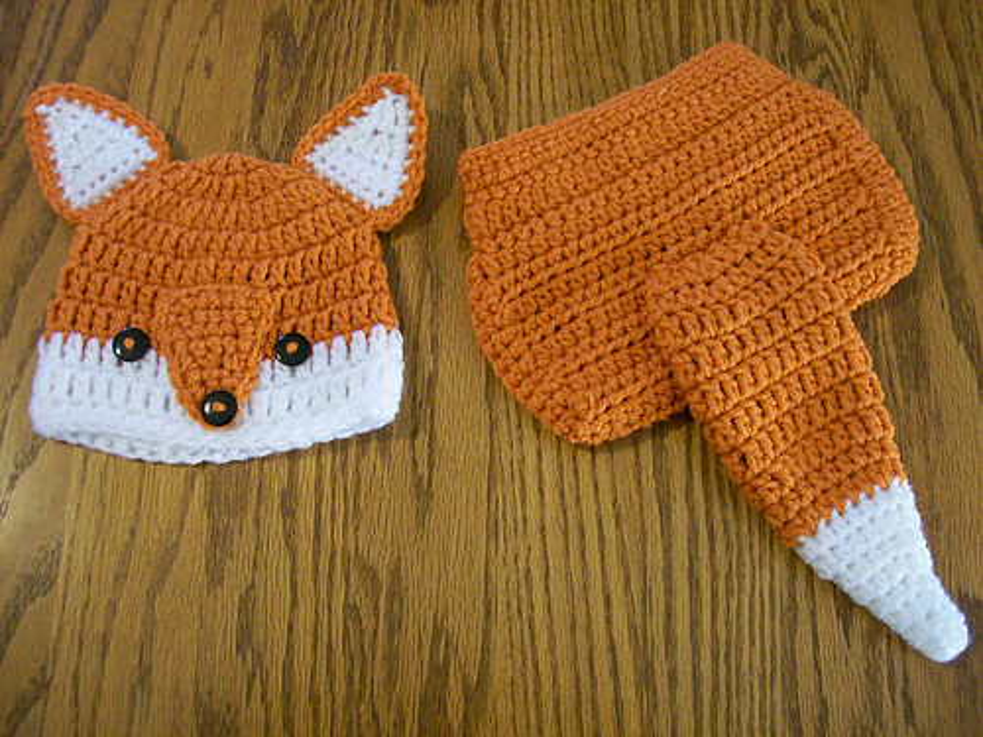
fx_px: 1022
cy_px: 368
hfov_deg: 51.4
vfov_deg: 39.7
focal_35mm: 36
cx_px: 492
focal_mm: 6
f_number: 2.7
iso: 160
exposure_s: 1/9.42
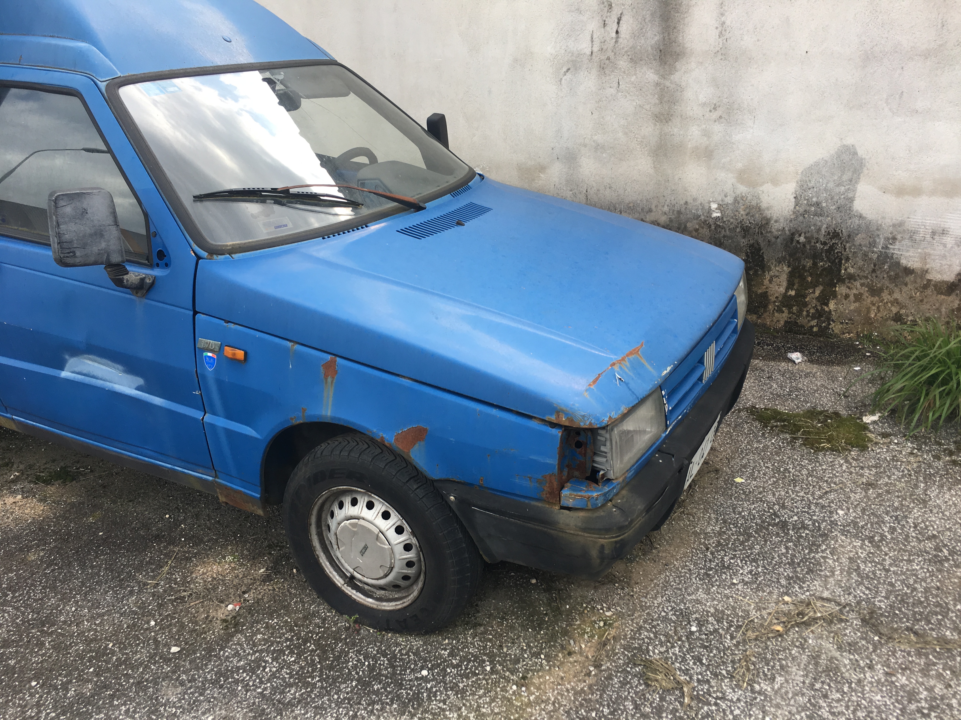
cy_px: 360
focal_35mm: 29
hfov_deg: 61.7
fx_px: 805
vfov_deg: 48.2
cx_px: 480
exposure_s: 1/463
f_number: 2.2
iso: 25
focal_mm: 4.15
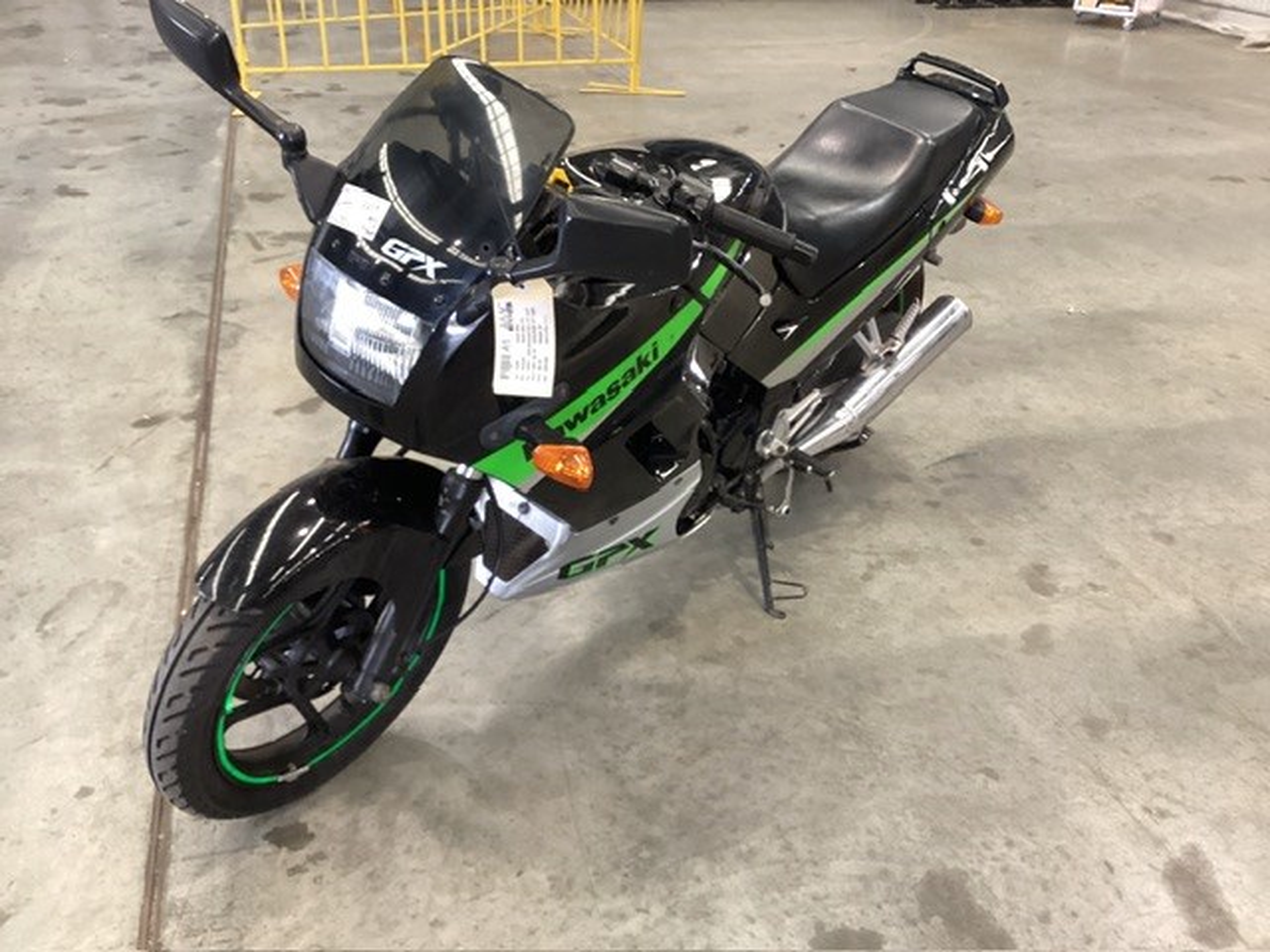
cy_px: 476
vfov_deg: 45.4
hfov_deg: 58.4
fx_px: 1137
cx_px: 635
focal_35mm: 31
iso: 200
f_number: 2.4
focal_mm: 3.3
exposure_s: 1/50
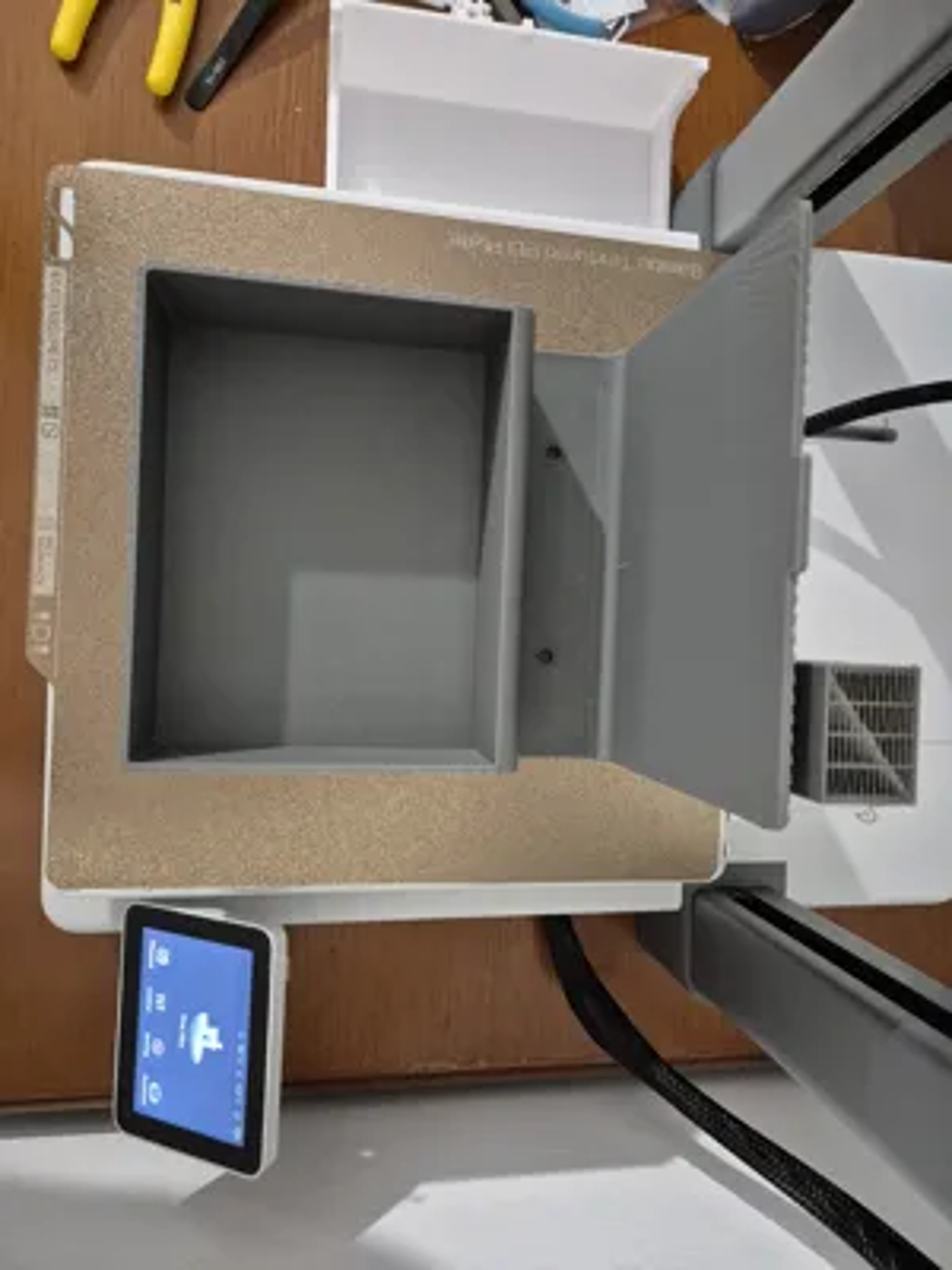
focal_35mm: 23
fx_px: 843
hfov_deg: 58.9
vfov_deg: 73.9
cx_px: 476
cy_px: 635
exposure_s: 1/50
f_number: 1.8
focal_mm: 5.4
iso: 1600
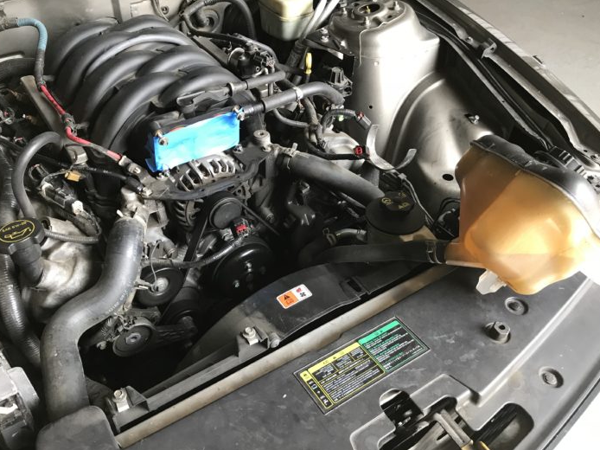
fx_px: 537
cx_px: 295
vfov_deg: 45.4
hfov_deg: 58.4
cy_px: 248
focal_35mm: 31
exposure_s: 1/40
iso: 25
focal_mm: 3.99
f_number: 1.8
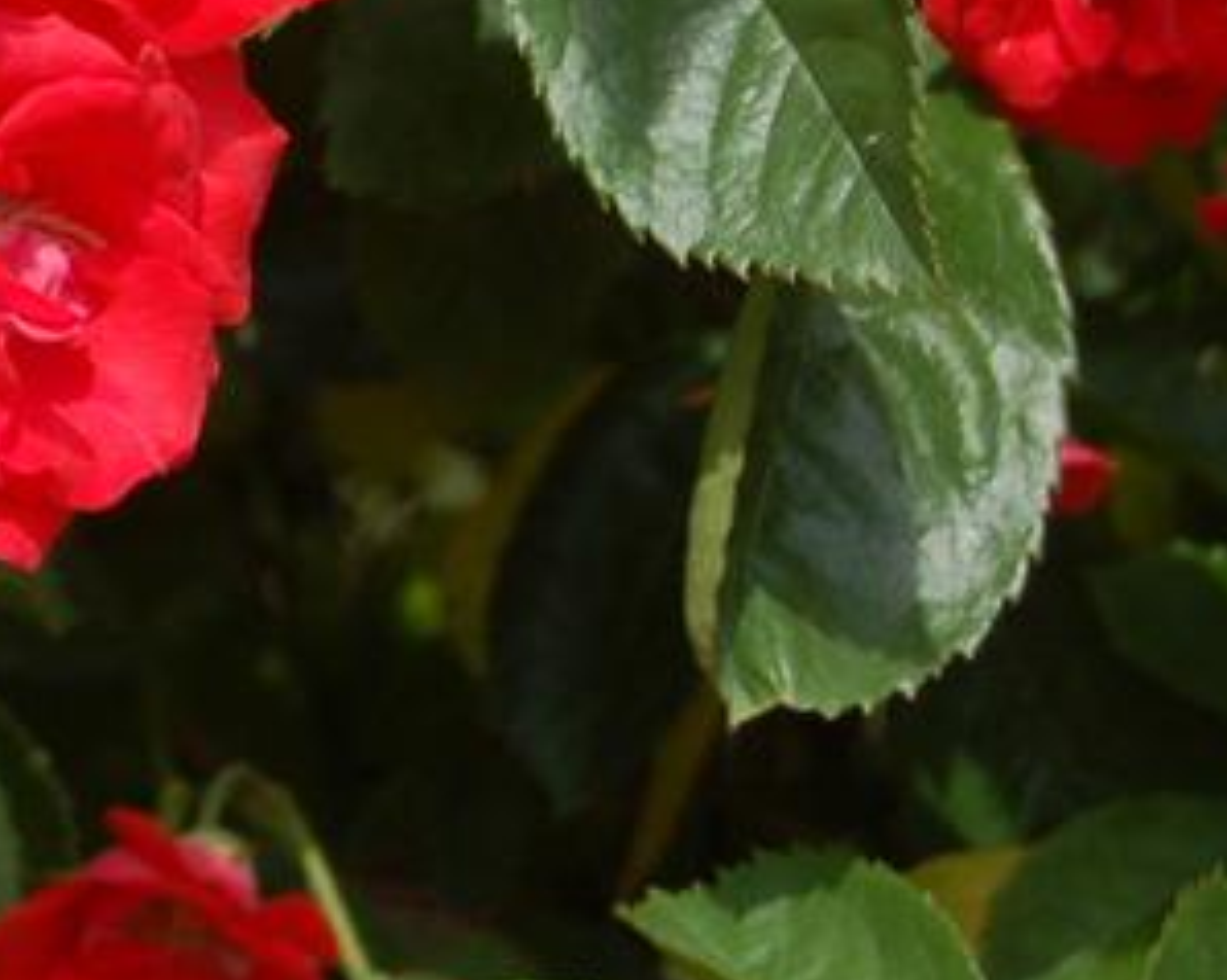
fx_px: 9420
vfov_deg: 5.9
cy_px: -311
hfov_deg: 7.3
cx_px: -766
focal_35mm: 260
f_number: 8
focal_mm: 55
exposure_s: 1/250
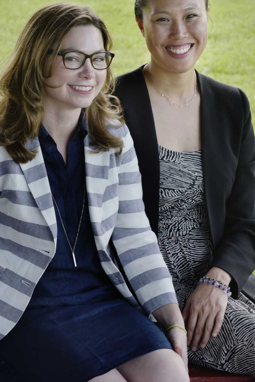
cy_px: 146
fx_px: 2028
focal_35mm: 191
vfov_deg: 10.8
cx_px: 106
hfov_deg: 7.2
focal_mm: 130
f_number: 7.1
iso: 640
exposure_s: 1/100
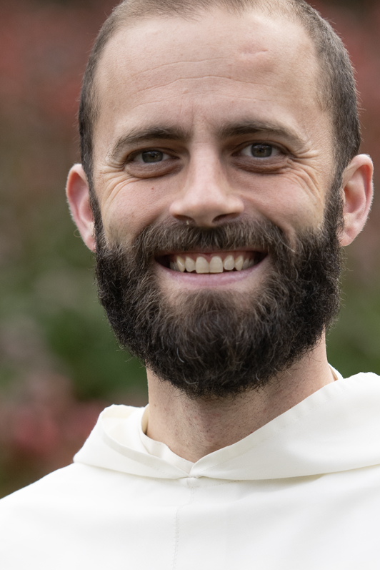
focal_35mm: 281
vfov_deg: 7.3
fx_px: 4445
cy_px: 446
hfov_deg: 4.9
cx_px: 227
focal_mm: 140
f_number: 2.8
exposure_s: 1/800
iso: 400
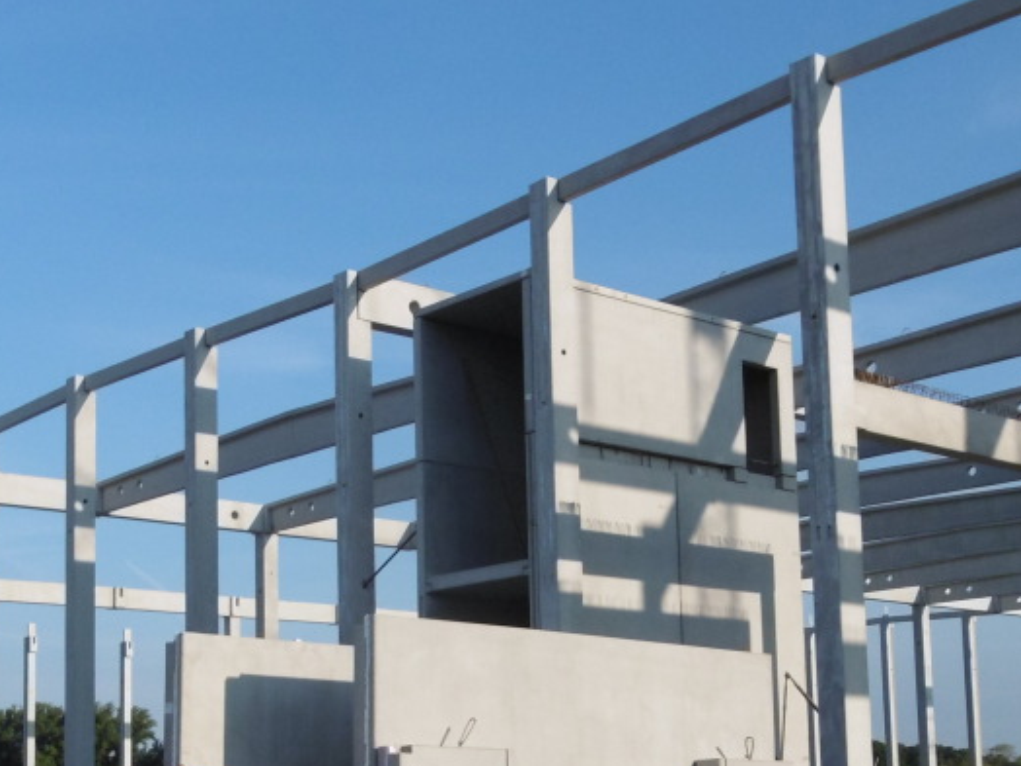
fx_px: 1622
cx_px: 407
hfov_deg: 34.8
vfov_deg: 26.0
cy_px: 626
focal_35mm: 55
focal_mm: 4.3
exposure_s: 1/200
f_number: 7.8
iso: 100
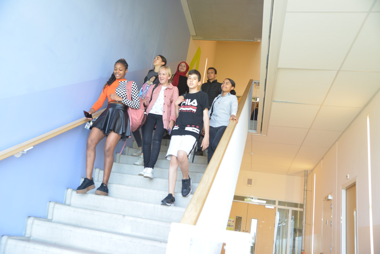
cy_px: 127
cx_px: 190
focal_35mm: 32
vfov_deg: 41.2
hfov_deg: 58.7
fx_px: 338
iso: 500
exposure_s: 1/125
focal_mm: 32
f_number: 2.8
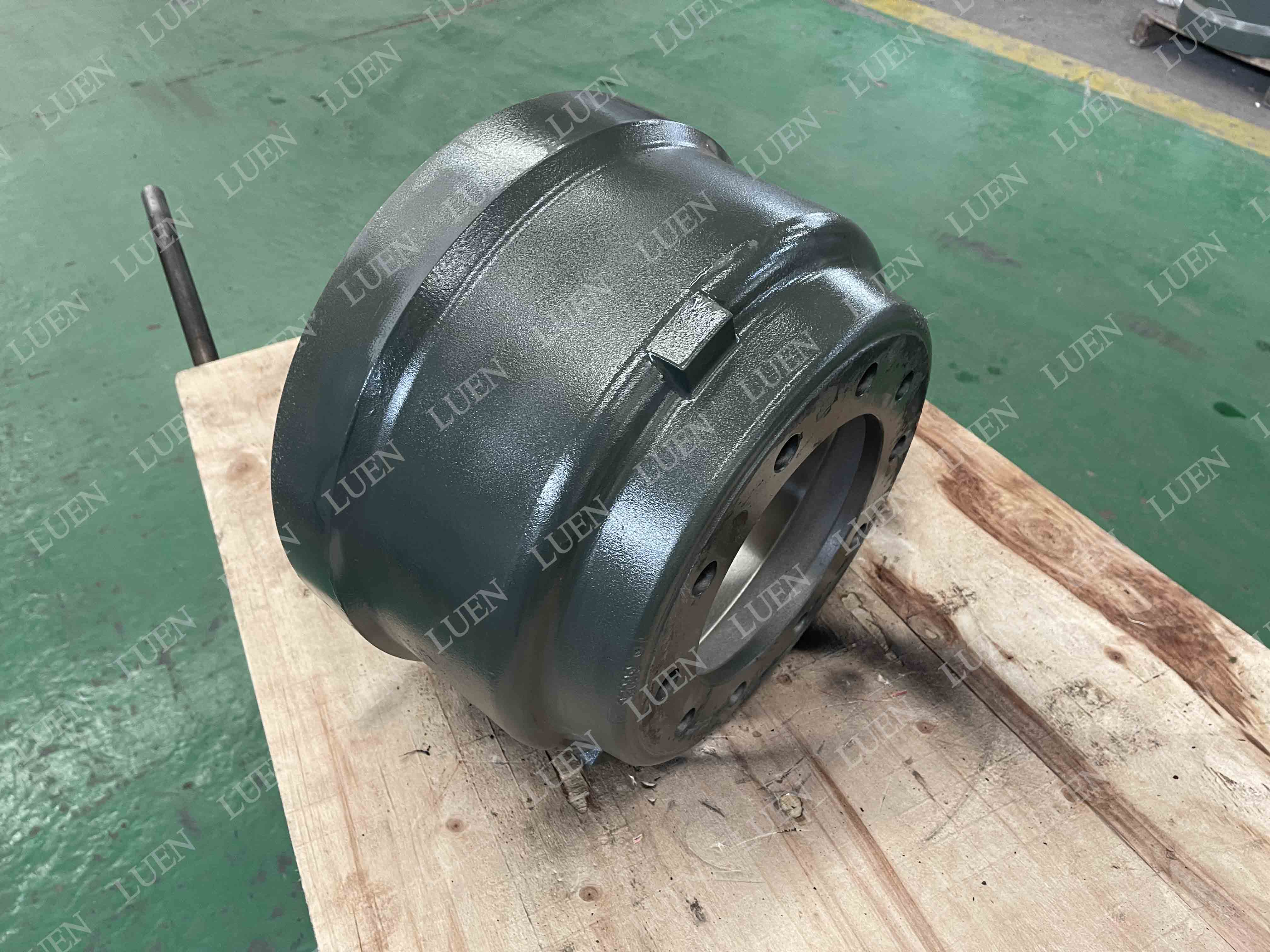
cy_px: 476
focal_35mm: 26
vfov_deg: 53.1
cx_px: 635
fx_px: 954
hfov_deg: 67.3
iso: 200
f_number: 1.6
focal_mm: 5.1
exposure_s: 1/60
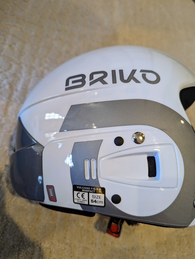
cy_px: 130
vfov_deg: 71.5
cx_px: 98
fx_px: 180
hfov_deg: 56.9
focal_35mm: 24
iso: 243
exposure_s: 1/28.4
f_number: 1.85
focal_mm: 6.81
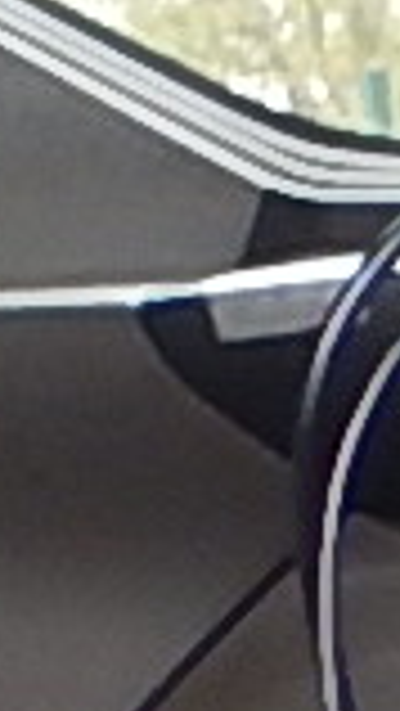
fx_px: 4991
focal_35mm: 265
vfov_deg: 7.6
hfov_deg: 3.6
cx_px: -2440
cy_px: -986
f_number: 2.8
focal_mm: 4.3
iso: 140
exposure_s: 1/30
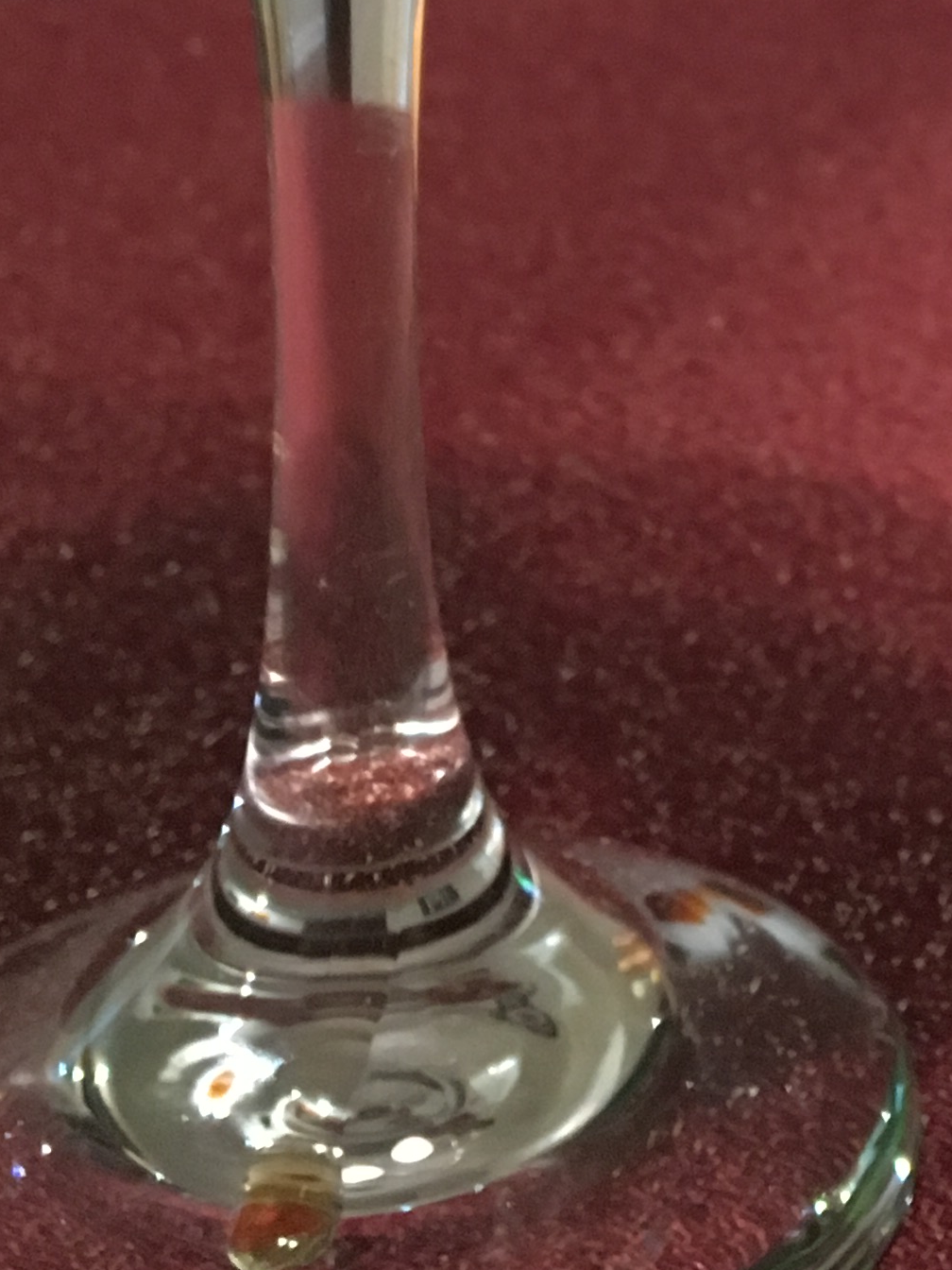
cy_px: -335
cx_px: 954
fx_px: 3190
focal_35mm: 87
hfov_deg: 16.6
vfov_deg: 20.7
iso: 400
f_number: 2.2
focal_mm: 4.15
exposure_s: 1/15
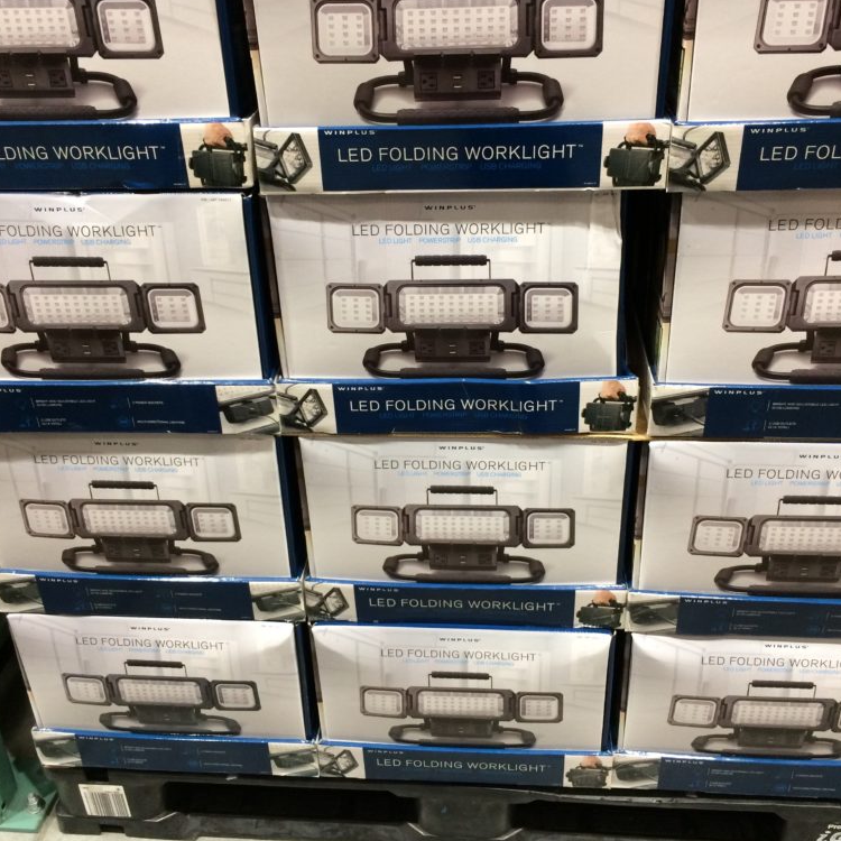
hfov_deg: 47.2
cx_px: 423
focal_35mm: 35
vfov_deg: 47.2
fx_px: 962
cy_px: 383
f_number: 2.2
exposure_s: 1/30
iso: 160
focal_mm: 4.15
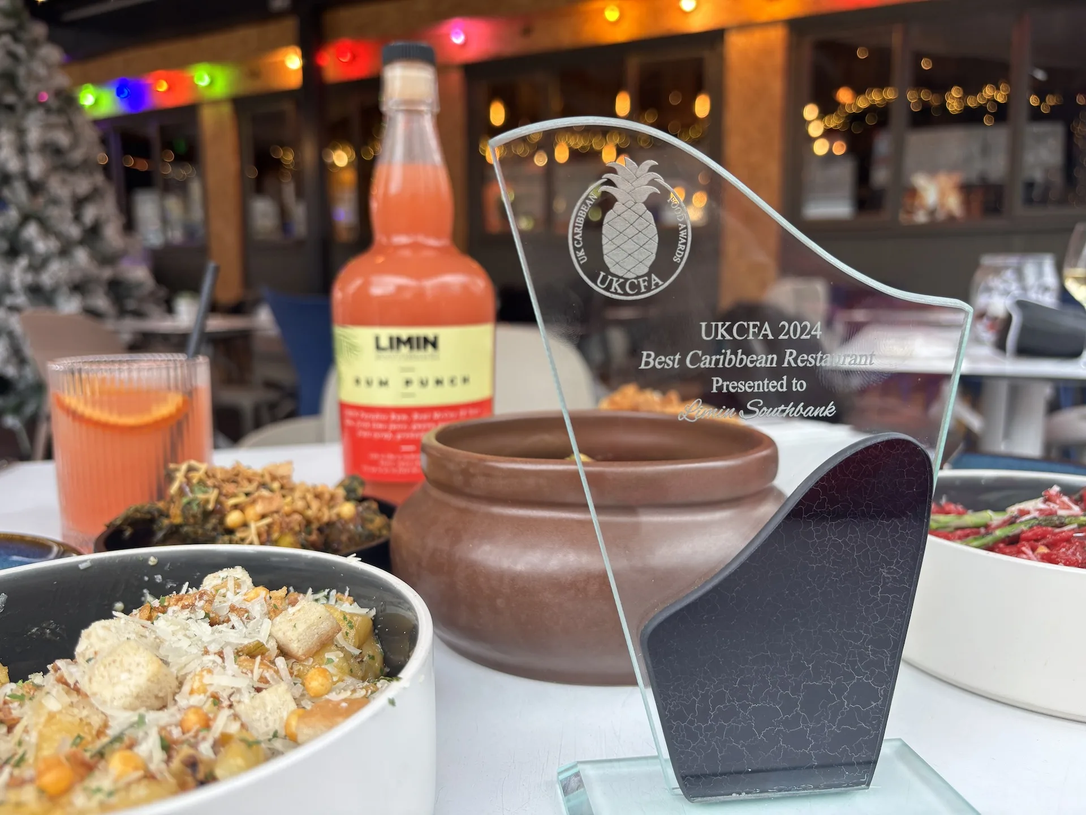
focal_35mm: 26
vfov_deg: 53.1
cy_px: 408
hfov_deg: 67.3
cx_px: 543
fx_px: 816
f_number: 1.6
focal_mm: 5.96
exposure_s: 1/100
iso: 50
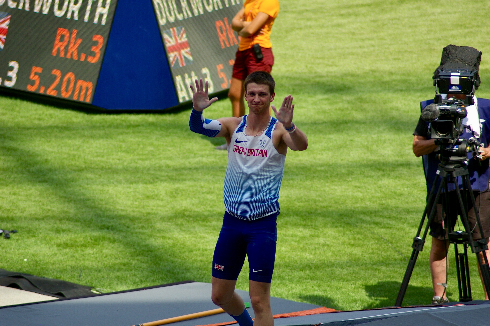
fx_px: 6120
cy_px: 163
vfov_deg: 3.0
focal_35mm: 450
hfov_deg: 4.6
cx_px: 245
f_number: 6.7
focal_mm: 300
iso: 200
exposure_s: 1/500
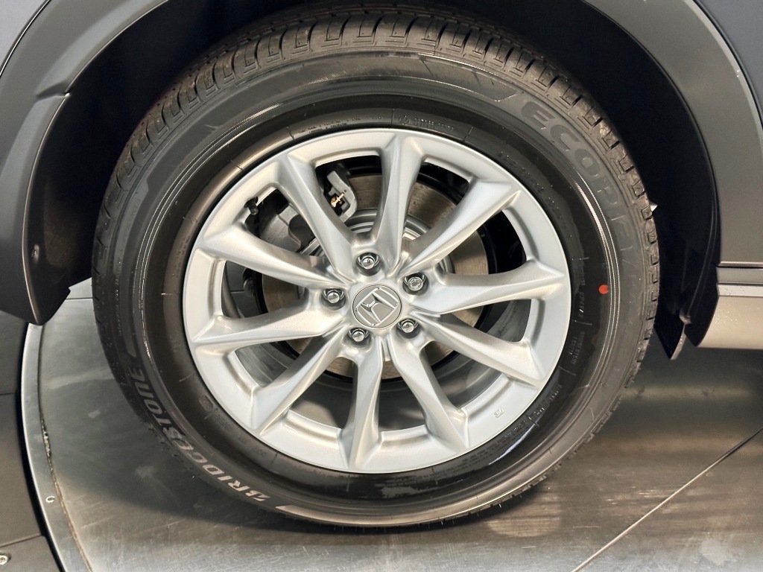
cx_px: 382
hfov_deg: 39.7
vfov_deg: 30.3
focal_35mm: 48
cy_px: 286
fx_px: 1058
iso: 400
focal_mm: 6.86
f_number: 1.78
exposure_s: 1/30
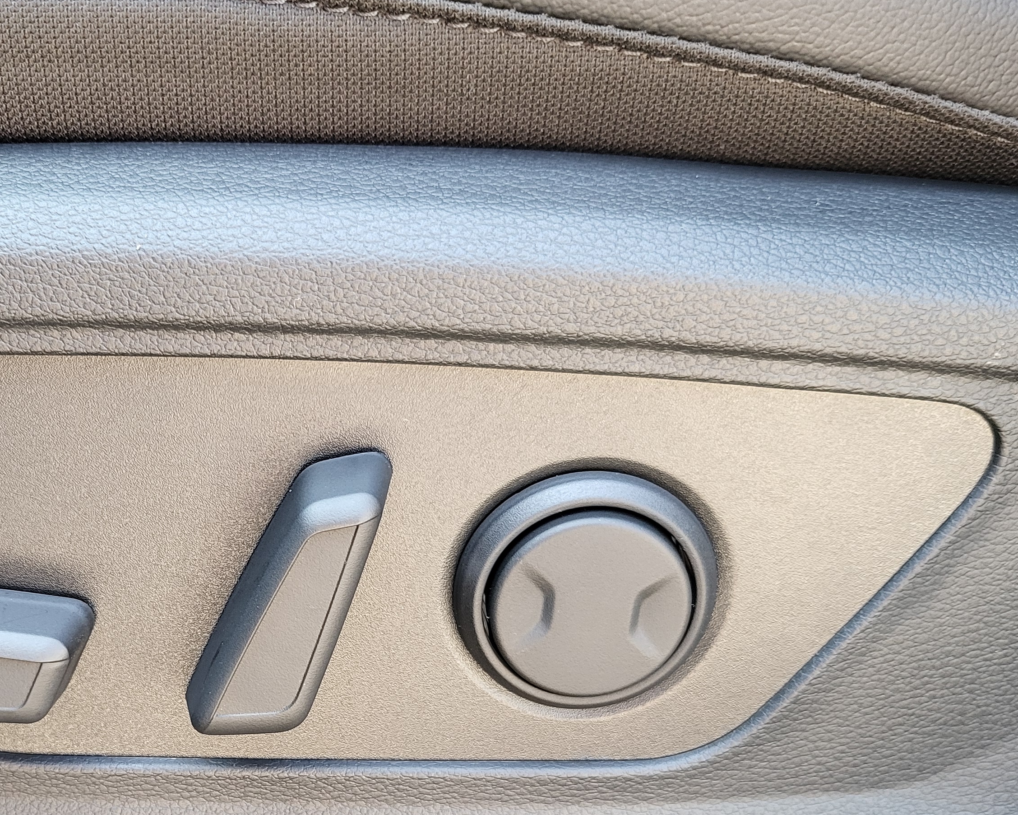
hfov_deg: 40.2
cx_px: 281
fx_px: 1356
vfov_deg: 32.4
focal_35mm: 45
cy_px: 665
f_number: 1.8
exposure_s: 1/120
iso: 250
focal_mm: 5.4
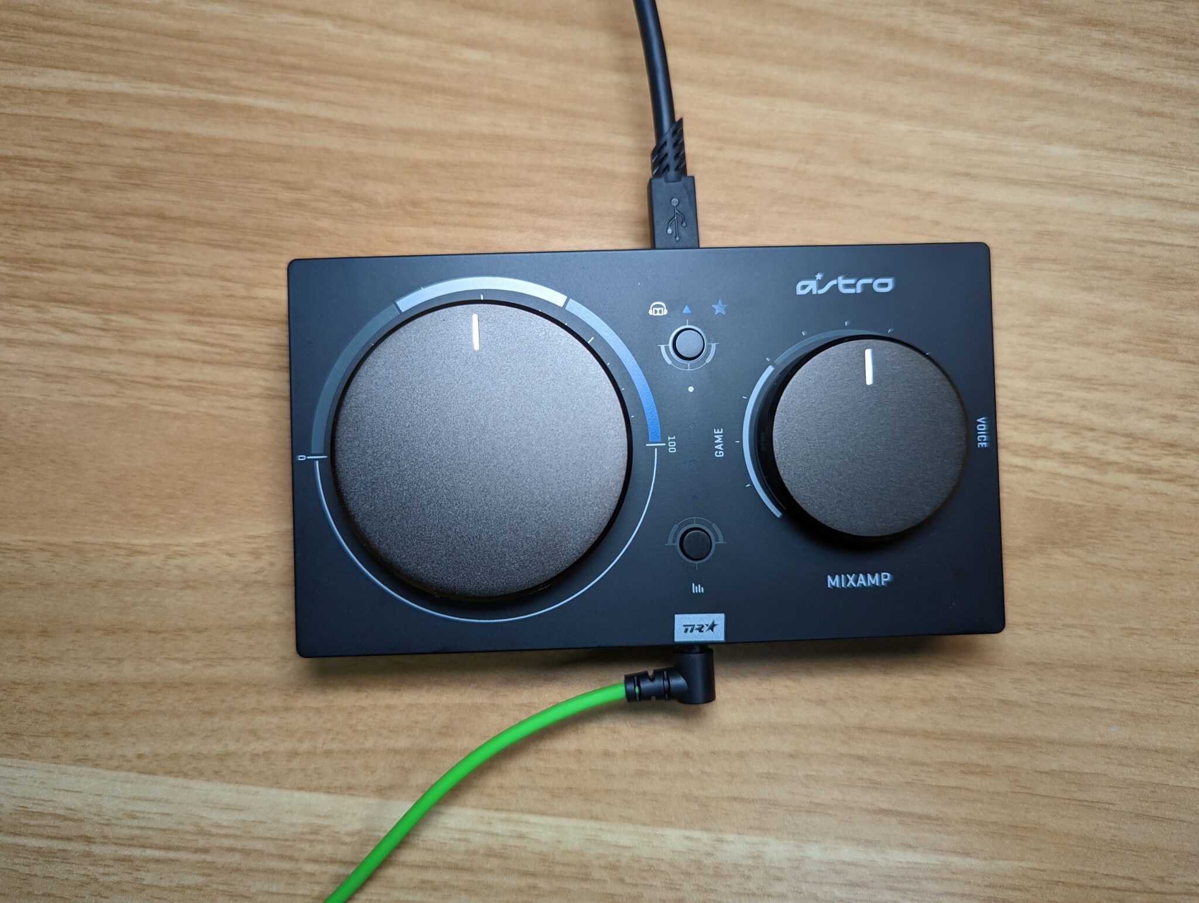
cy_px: 452
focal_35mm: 24
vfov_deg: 56.9
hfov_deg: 71.5
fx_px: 832
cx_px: 600
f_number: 1.85
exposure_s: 1/97.9
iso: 83
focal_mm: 6.81
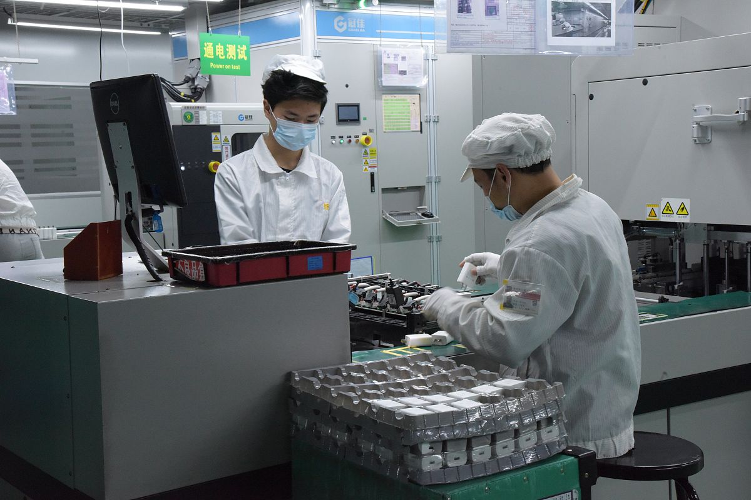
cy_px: 250
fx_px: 1085
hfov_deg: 38.2
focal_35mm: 52
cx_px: 376
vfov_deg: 26.0
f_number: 14
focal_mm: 52
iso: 8000
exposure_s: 1/80
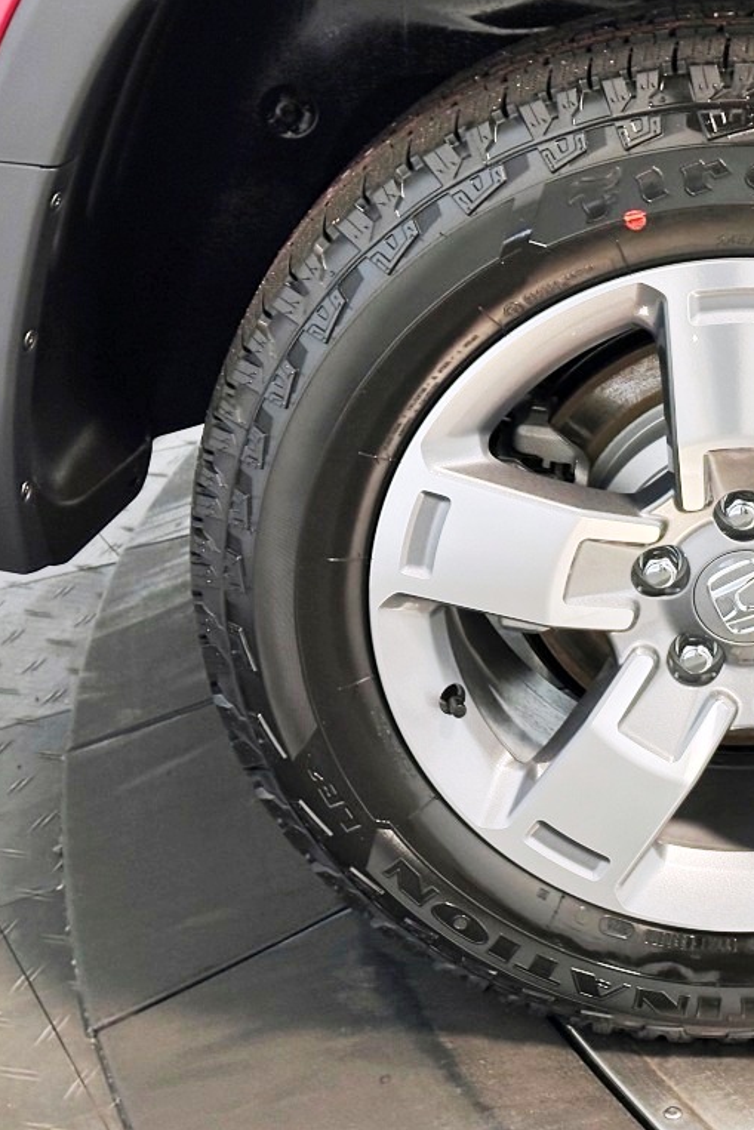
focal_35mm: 67
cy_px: 564
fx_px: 2104
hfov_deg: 19.8
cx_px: 726
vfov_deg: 30.1
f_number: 1.78
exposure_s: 1/30
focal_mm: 6.86
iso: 640
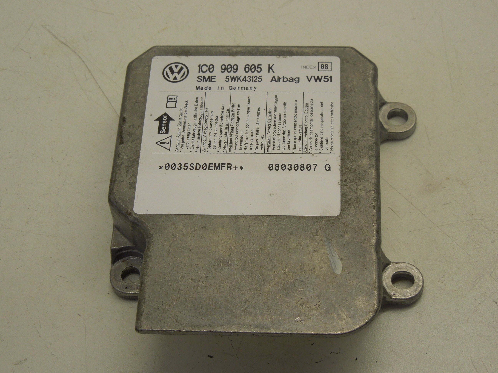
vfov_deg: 21.3
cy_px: 186
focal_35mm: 69
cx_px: 249
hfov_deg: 28.2
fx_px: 993
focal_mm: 12.5
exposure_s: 1/60
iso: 250
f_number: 4.4
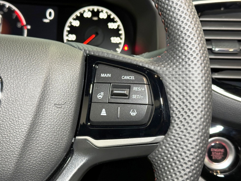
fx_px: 348
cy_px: 91
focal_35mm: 50
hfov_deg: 38.2
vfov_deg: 29.1
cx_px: 118
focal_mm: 6.86
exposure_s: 1/30
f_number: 1.78
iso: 400
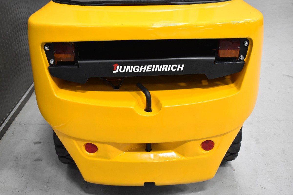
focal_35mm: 39
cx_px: 146
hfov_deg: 49.6
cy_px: 98
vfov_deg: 34.2
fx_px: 317
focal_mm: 26
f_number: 4
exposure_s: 1/60
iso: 1600
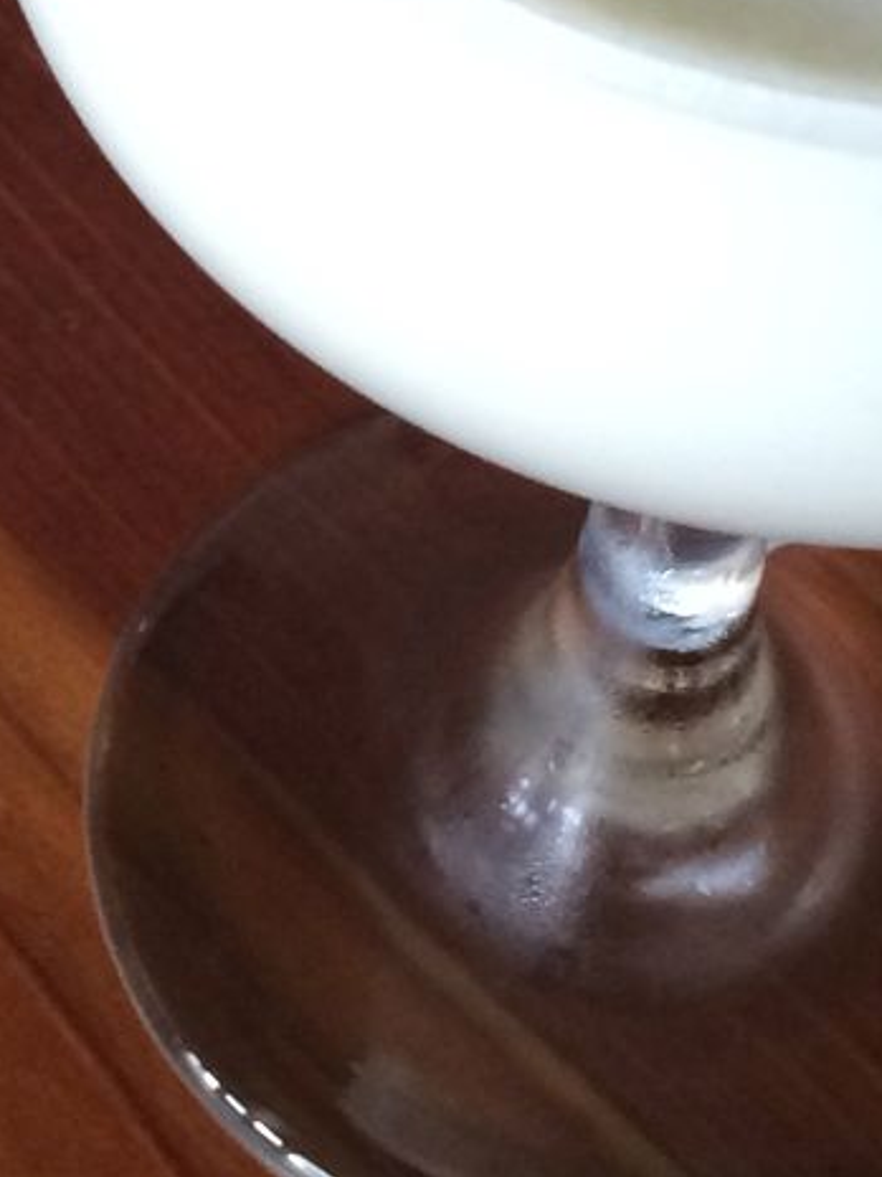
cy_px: 165
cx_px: 139
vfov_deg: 16.2
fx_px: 4077
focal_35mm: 120
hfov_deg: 12.3
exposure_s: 1/30
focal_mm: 4.15
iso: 160
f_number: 2.2
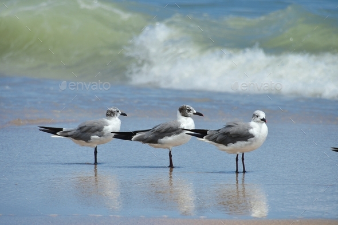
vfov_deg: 3.1
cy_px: 112
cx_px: 169
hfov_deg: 4.6
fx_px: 4224
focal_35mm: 450
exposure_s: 1/400
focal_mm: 300
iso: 125
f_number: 10
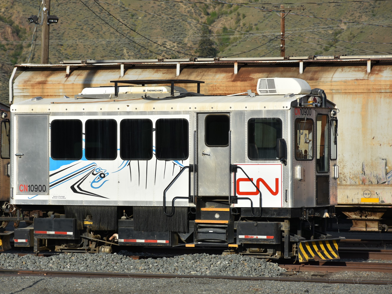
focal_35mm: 171
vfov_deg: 8.7
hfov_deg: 11.6
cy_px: 147
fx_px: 1931
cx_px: 174
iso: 125
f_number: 8
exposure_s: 1/500
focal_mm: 105
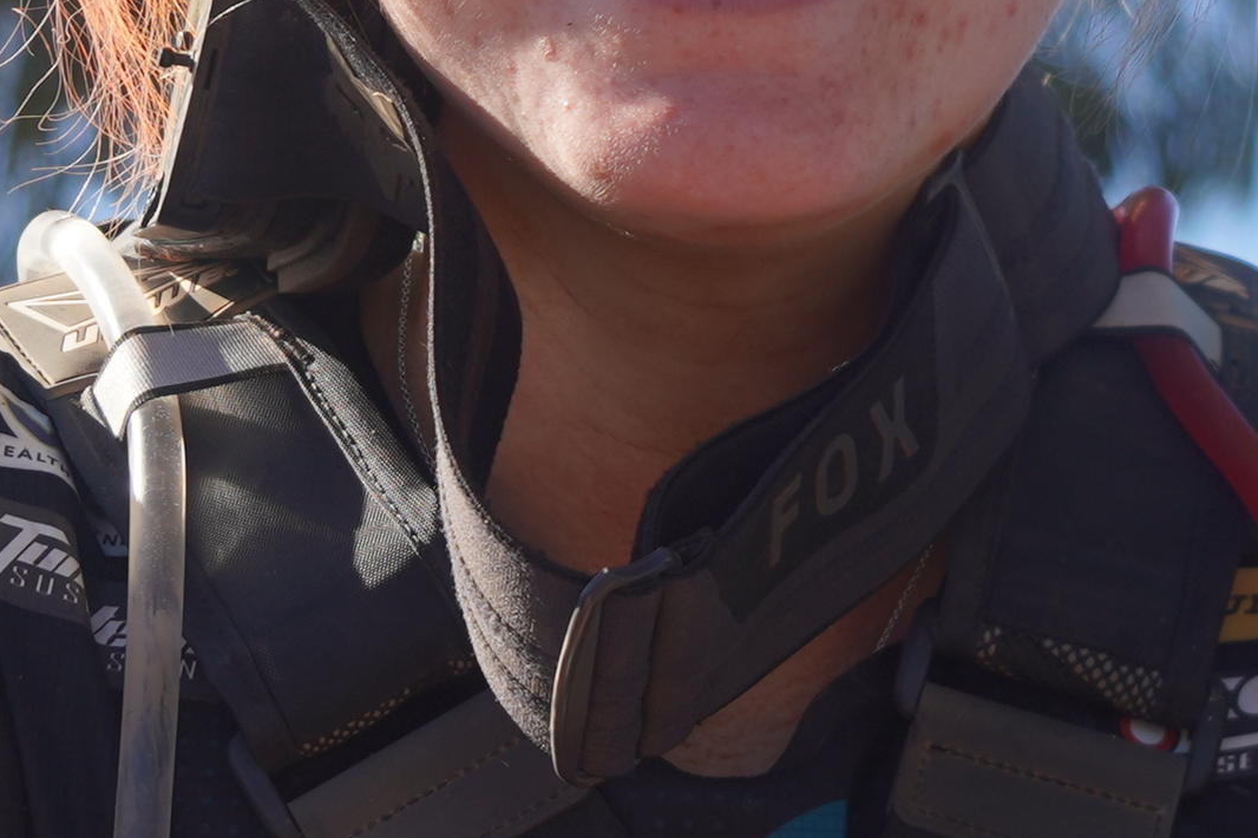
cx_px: 827
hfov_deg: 8.4
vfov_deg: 5.6
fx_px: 8523
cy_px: 497
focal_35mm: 244
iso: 100
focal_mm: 52
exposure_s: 1/320
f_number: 5
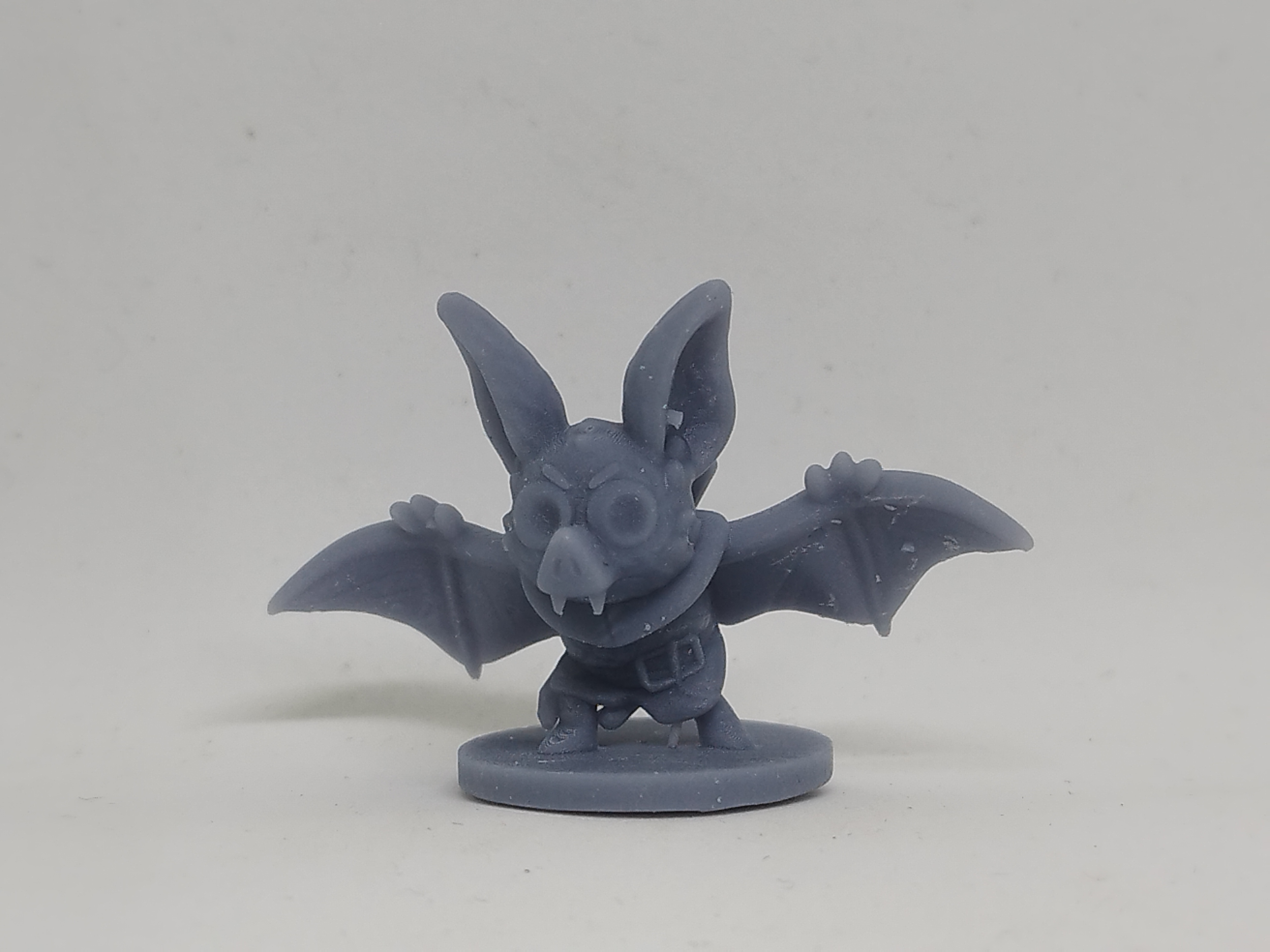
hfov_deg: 71.6
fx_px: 881
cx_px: 635
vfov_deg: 56.8
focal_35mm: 24
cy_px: 476
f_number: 1.89
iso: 60
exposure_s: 1/50
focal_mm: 5.89
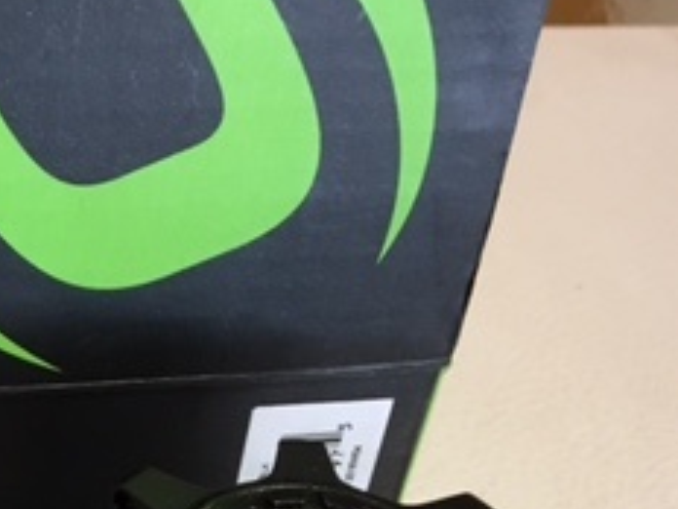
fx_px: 1567
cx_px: -167
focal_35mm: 80
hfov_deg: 22.3
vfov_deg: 17.7
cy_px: 570
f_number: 2.2
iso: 100
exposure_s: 1/30
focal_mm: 4.15
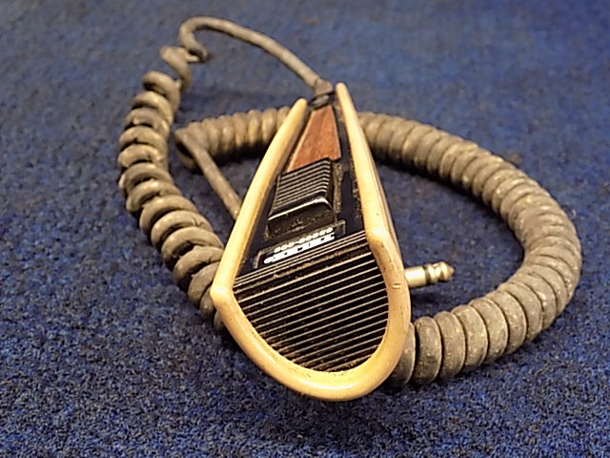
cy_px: 229
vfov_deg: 31.5
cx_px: 305
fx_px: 811
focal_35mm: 46
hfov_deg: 41.2
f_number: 3.7
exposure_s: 1/10
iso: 400
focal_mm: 8.1
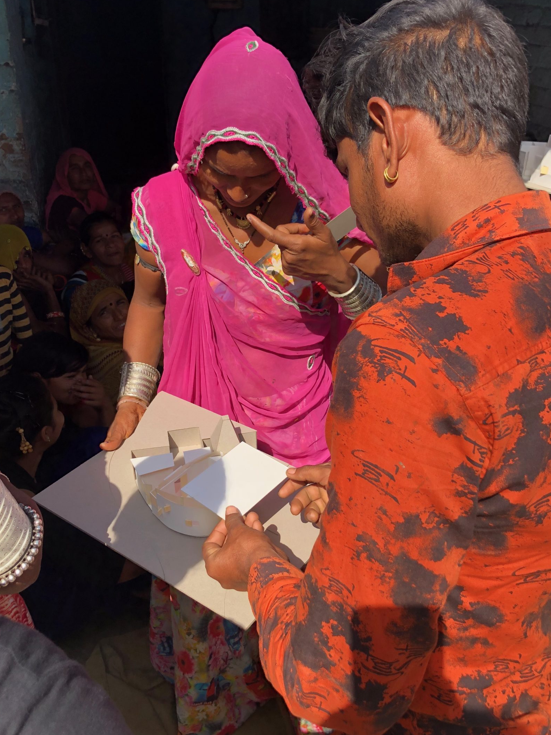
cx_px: 270
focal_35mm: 34
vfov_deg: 54.0
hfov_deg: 41.8
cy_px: 369
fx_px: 722
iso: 20
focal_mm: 4
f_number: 1.8
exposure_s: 1/923
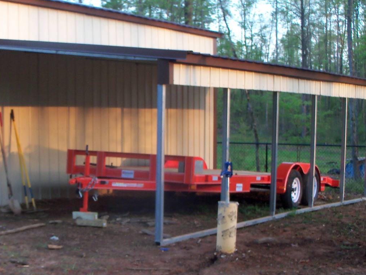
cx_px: 124
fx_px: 698
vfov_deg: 22.2
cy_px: 164
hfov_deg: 29.2
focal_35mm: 66
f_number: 3
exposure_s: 1/30
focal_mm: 6.3
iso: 80
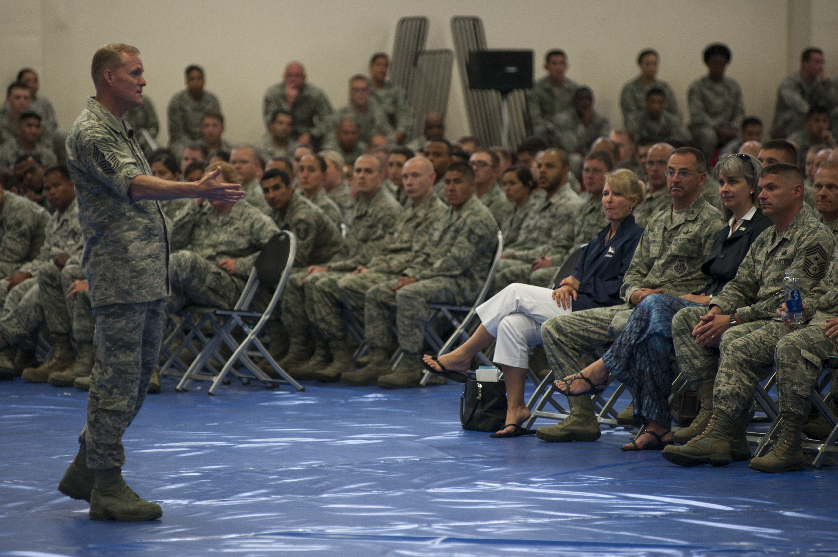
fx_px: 4653
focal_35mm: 200
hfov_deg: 10.3
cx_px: 419
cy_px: 278
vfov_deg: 6.9
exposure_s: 1/100
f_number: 4
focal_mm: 200
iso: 400
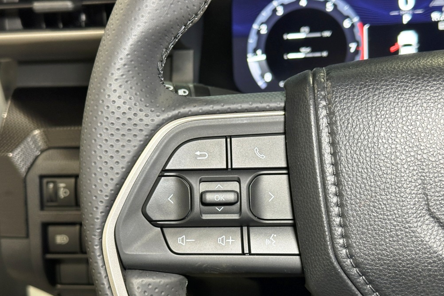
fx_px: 629
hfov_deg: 38.9
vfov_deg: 26.5
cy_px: 170
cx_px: 220
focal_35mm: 51
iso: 320
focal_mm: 6.86
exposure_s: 1/40
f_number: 1.78
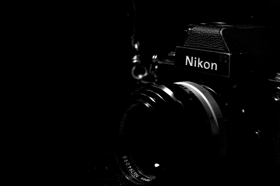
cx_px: 206
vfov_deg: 15.5
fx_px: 684
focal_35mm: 88
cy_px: 124
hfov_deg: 22.9
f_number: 6.3
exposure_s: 1/15
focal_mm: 50
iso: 200
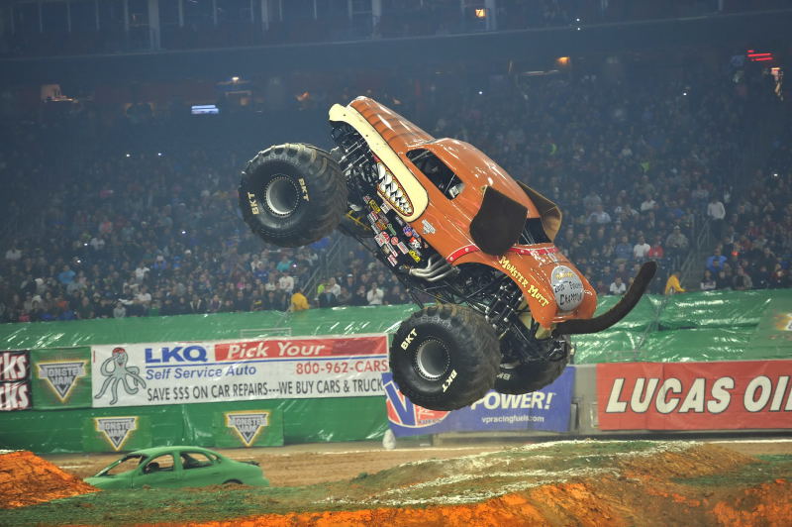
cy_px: 264
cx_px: 396
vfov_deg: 9.1
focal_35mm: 150
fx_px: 3297
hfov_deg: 13.7
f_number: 3.2
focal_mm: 150
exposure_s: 1/400
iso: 500
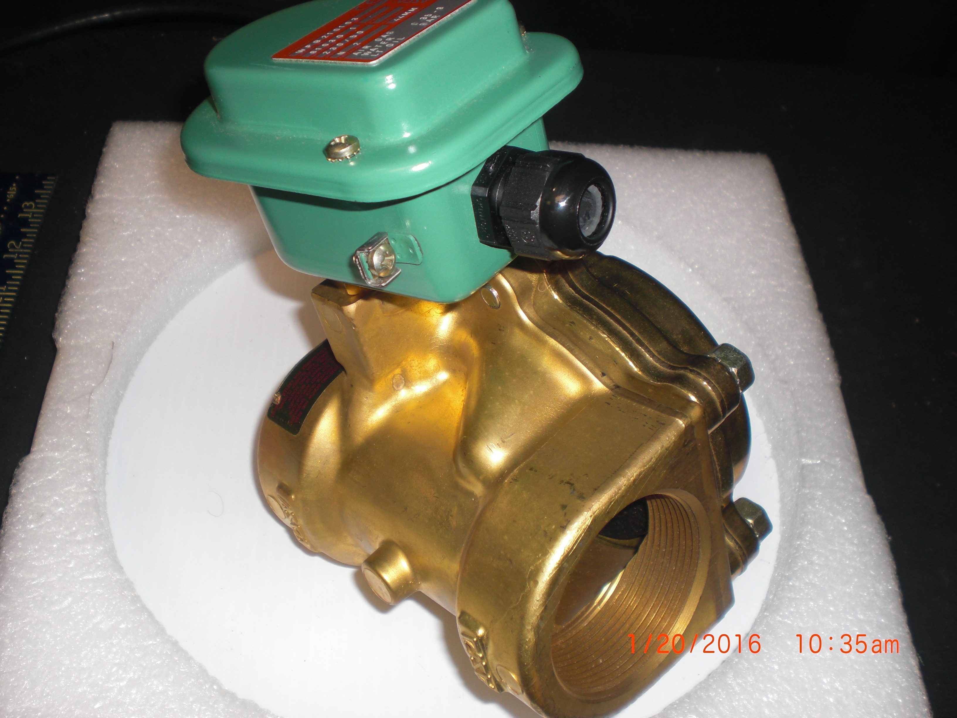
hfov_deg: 49.0
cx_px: 478
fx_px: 1051
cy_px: 359
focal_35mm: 38
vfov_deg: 37.7
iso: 64
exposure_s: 1/60
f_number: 3.1
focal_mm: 6.3
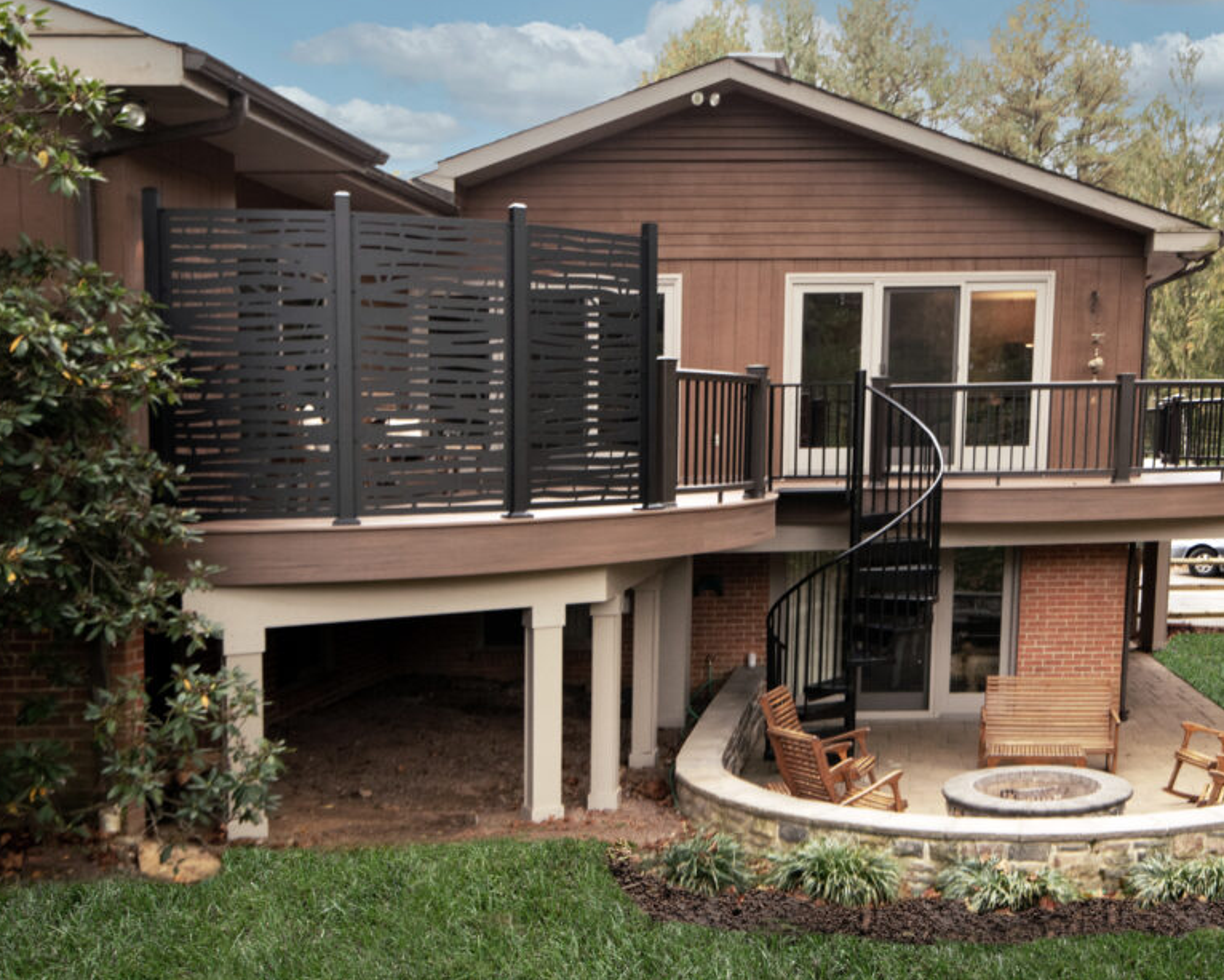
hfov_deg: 49.8
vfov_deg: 41.2
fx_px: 1304
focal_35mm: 36
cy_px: 472
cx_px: 761
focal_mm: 20
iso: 320
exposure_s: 1/30
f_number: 11
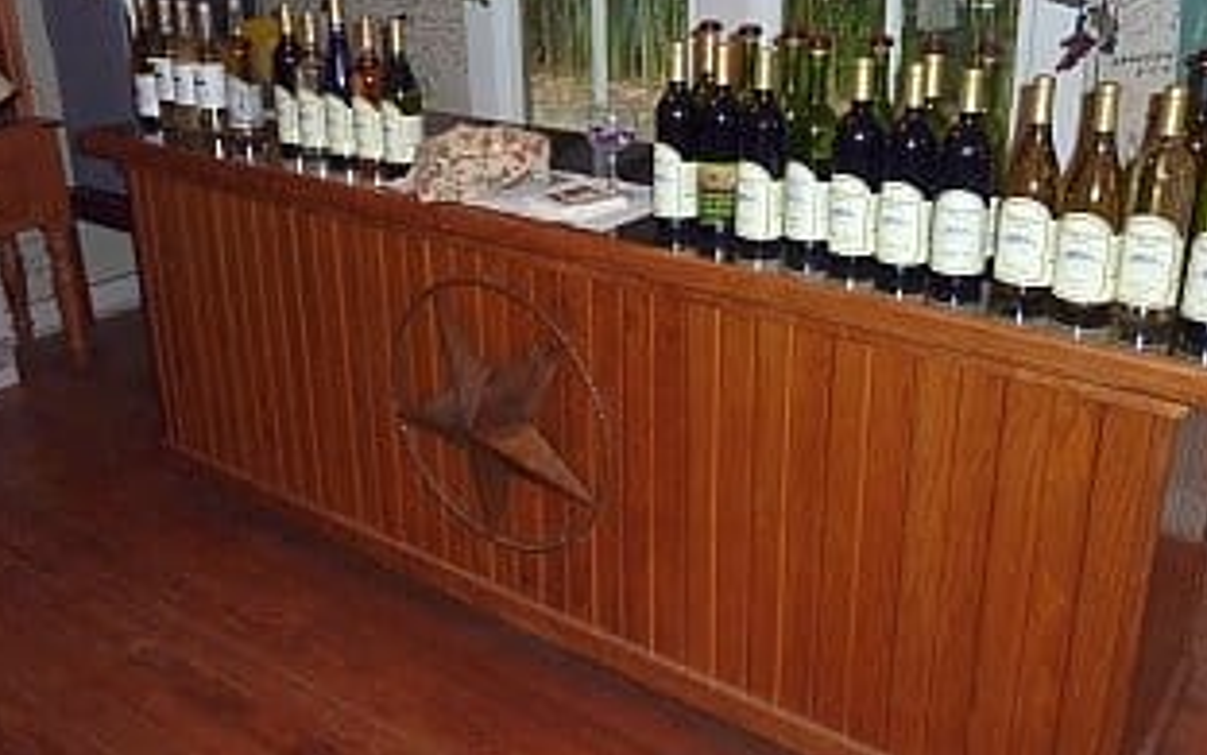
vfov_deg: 37.1
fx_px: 1118
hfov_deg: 56.7
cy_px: 287
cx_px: 623
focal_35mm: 34
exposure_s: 1/30
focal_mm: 4.1
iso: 250
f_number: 3.3
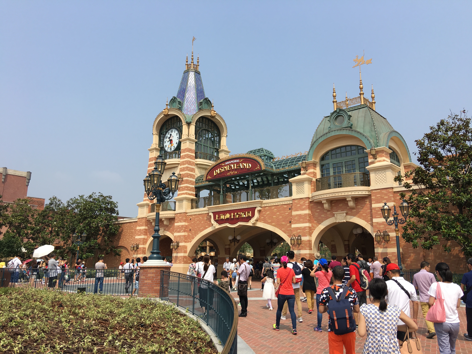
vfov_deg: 48.2
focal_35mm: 29
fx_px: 395
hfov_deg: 61.7
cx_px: 236
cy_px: 177
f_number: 2.2
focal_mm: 4.15
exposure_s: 1/1451
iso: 25
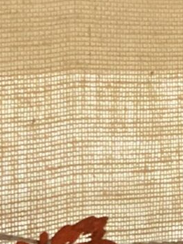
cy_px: 18
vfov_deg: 5.2
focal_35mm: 383
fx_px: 2700
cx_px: 245
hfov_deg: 3.9
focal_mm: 6
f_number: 2.4
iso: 125
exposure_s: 1/122
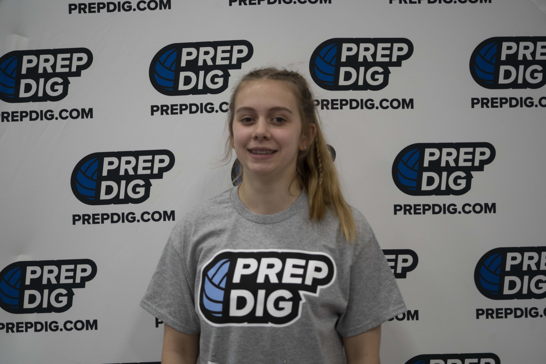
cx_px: 273
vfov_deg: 19.5
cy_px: 182
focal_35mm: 70
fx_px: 1062
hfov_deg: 28.8
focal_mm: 70
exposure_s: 1/160
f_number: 4
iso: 800
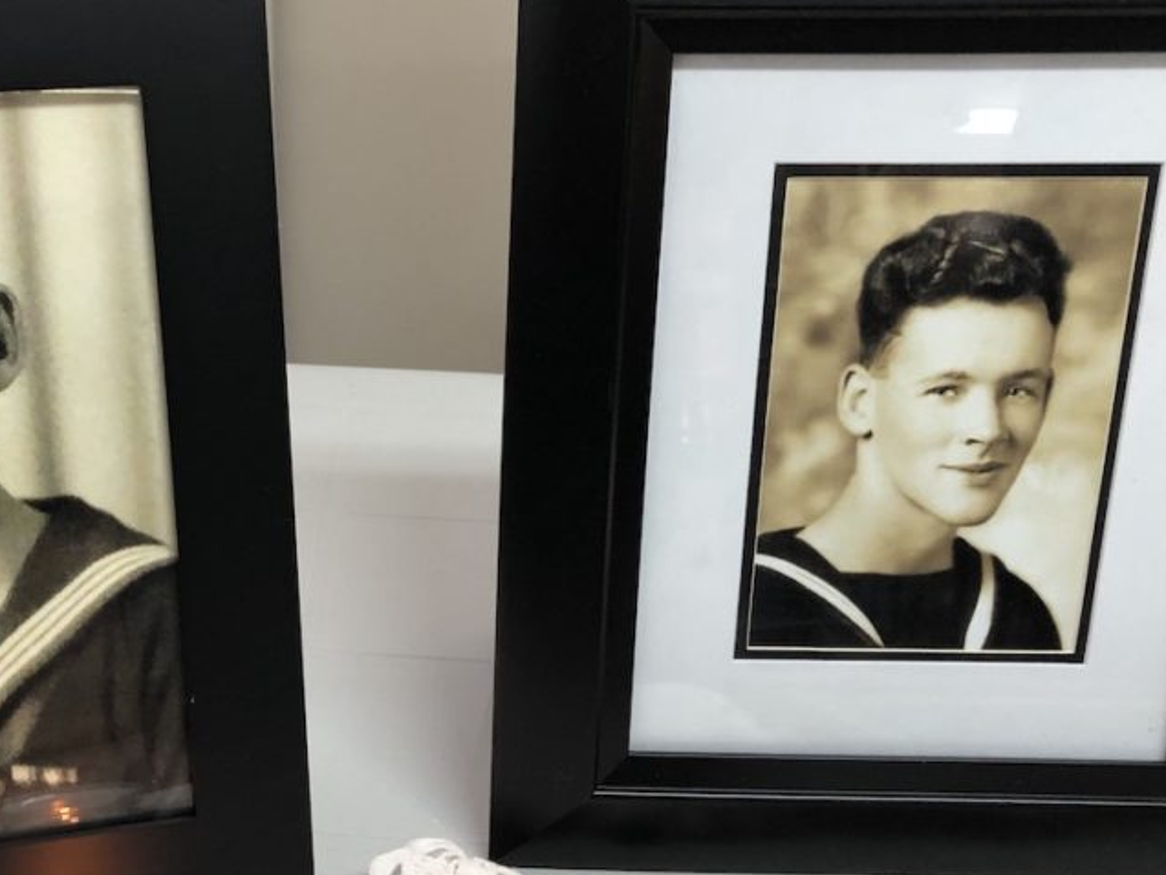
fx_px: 1516
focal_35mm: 45
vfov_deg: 32.2
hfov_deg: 41.1
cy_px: 485
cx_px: 328
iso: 40
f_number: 1.8
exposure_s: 1/15
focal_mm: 3.99
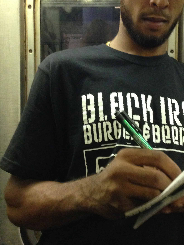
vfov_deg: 37.9
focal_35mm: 50
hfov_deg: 29.0
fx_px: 354
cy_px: 87
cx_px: 113
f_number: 2.4
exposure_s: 1/20
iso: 400
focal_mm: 4.12
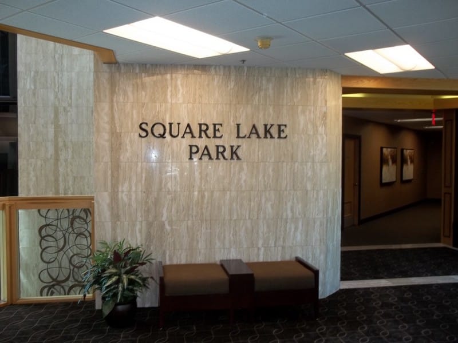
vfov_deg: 42.9
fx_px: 437
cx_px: 229
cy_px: 172
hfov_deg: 55.4
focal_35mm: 33
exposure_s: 1/30
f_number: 3.3
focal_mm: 5.9
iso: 64
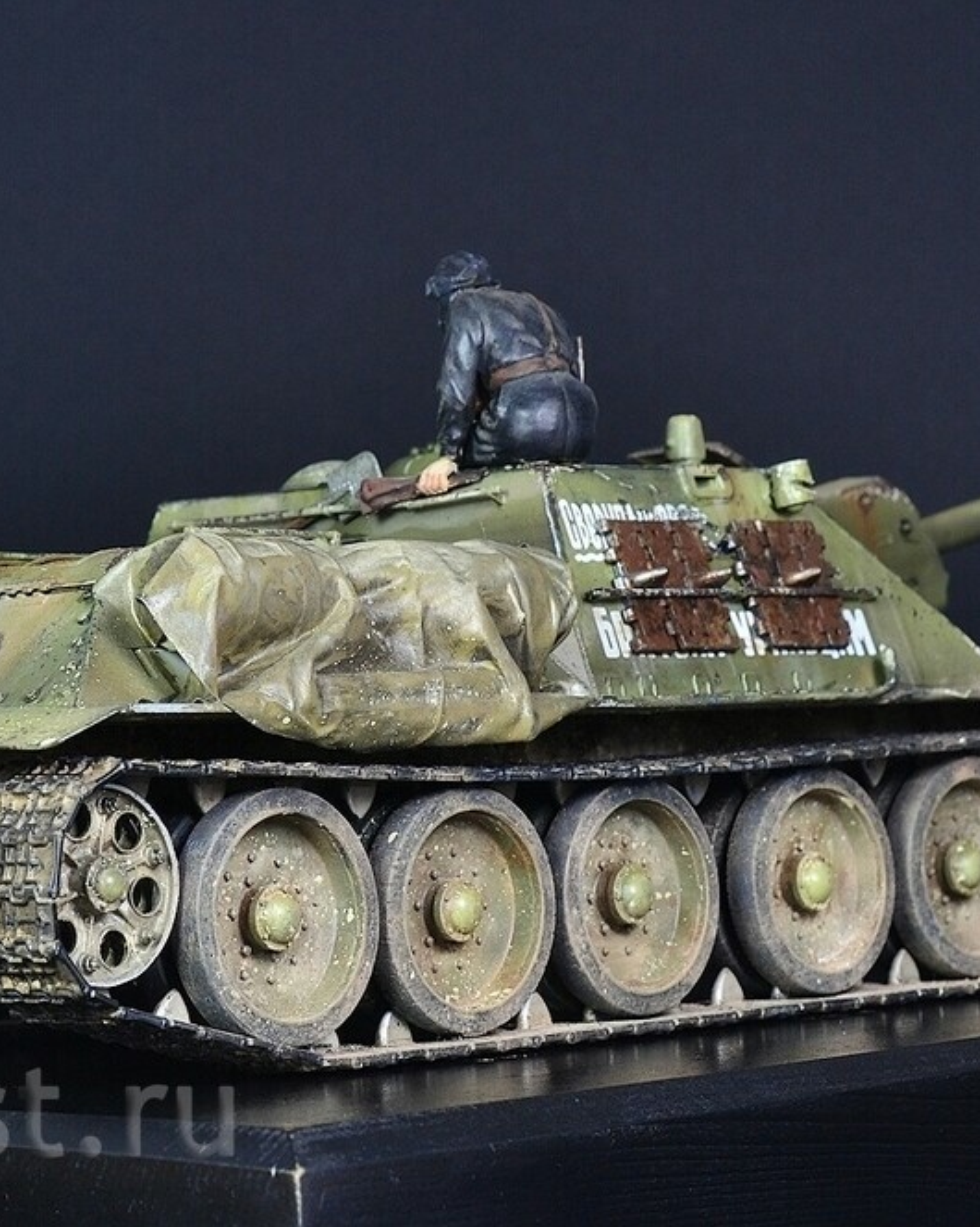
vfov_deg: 22.5
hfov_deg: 18.0
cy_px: 615
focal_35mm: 85
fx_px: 3083
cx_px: 322
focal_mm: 40
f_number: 13
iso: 100
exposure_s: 1.3
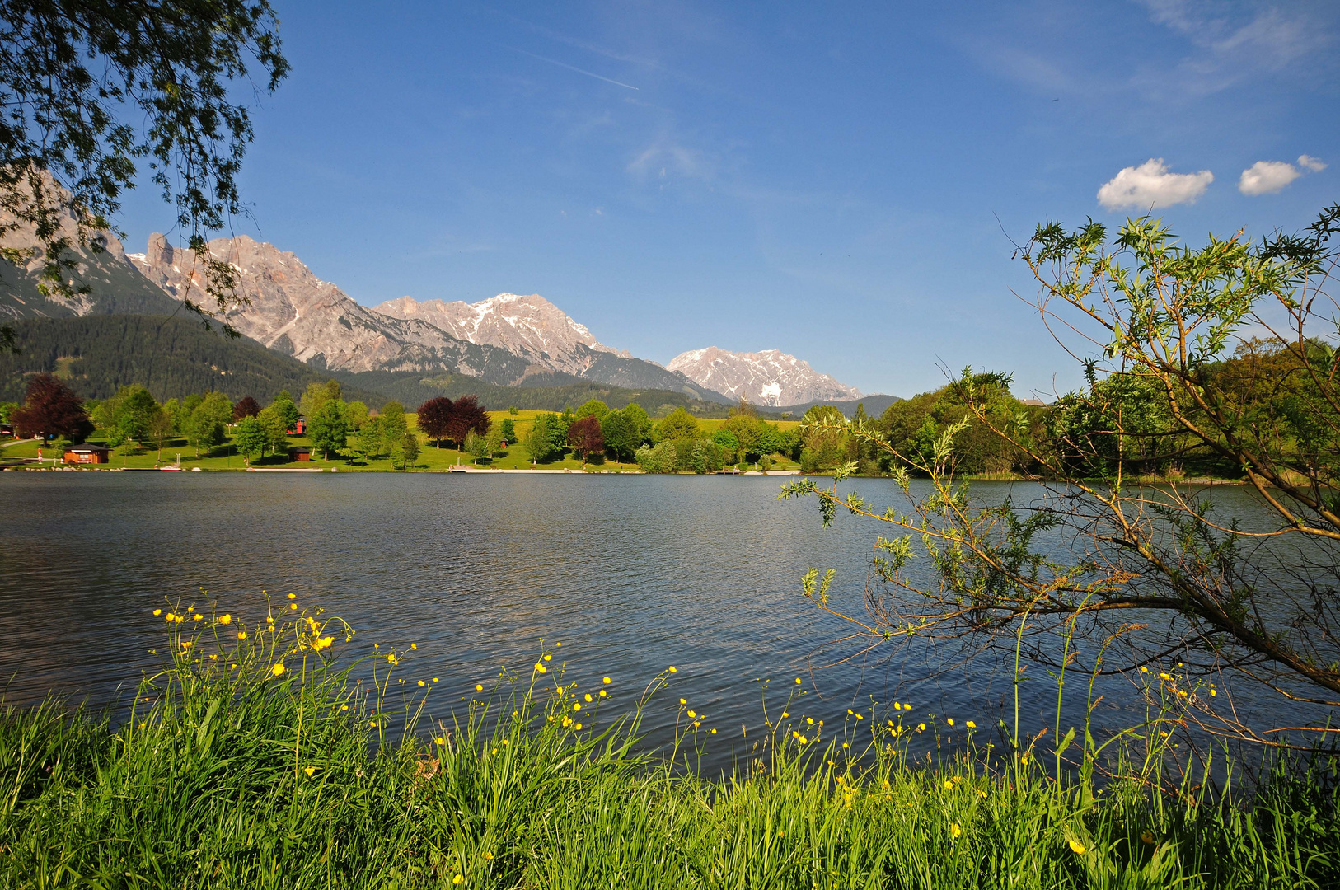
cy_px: 445
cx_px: 670
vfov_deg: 53.0
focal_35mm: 24
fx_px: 892
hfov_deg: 73.8
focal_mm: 16
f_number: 11
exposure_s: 1/160
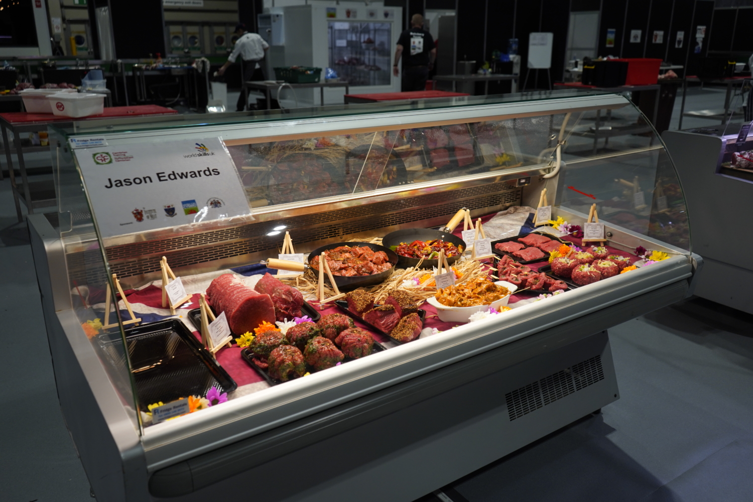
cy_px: 251
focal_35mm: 30
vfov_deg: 43.6
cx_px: 376
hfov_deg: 61.9
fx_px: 627
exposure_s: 1/160
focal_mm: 30
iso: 800
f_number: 4
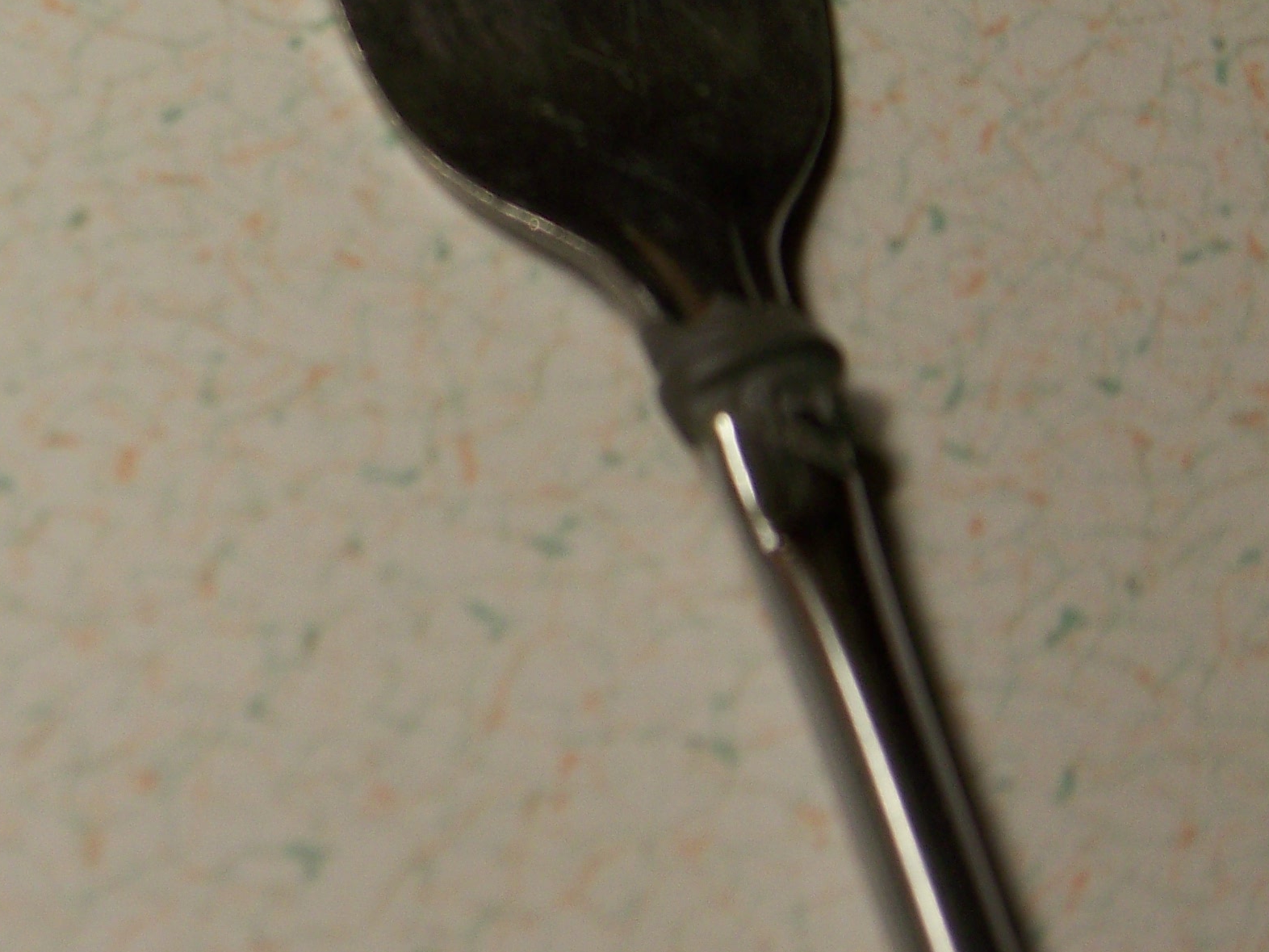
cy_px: 137
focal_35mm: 383
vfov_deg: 3.9
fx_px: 14041
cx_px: 105
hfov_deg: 5.2
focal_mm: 31.6
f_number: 3.6
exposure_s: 1/20
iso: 64
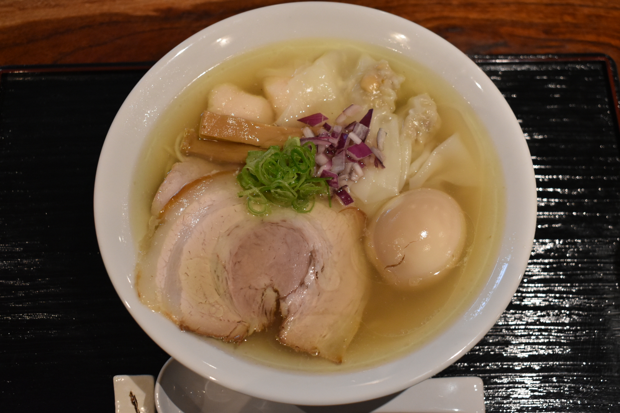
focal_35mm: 46
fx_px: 801
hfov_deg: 42.3
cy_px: 206
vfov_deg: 28.9
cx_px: 310
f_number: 4.2
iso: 1800
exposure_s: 1/60
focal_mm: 31
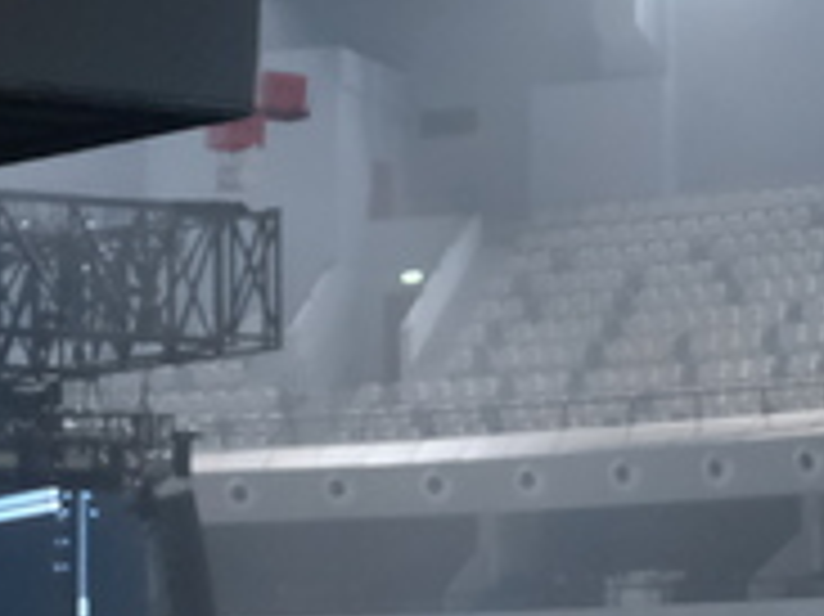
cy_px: 931
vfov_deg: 7.7
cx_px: -108
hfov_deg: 10.3
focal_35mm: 189
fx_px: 4496
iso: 2000
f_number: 4.5
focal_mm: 20.1
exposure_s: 1/60
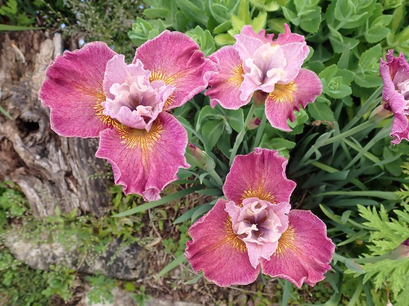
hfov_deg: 60.0
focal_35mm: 30
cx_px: 204
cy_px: 153
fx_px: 354
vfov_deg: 46.8
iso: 100
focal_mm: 5.4
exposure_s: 1/125
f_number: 3.2
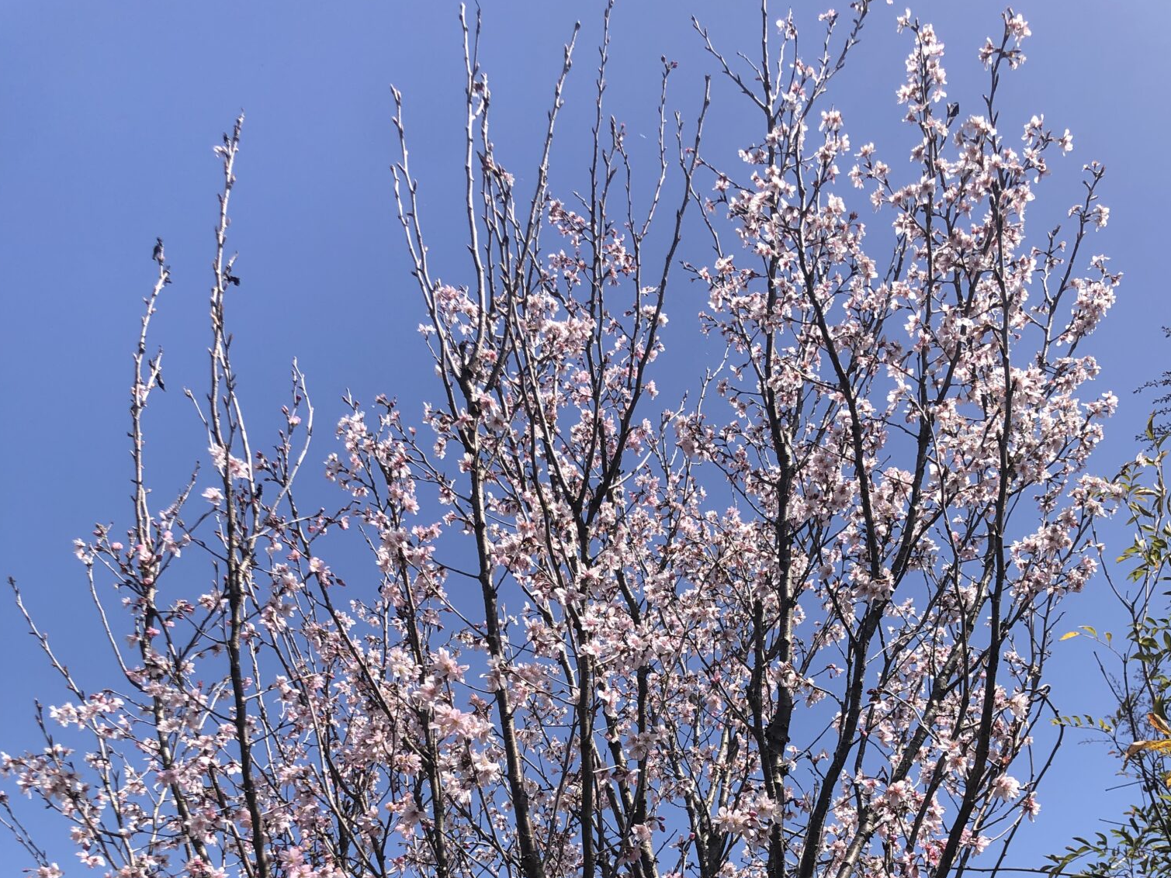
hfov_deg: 49.0
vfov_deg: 35.6
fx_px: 1286
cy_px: 778
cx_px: 587
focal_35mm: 38
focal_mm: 3.99
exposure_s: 1/1350
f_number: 1.8
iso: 20
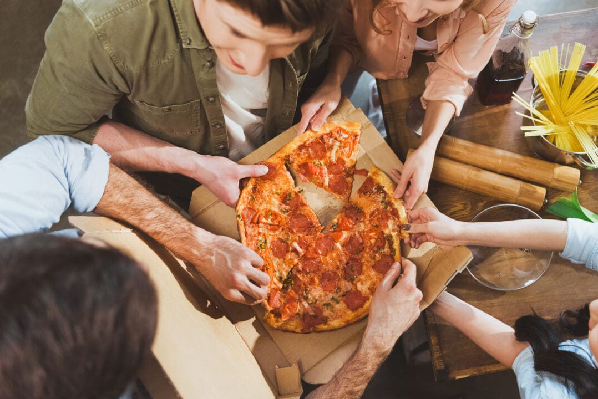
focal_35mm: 38
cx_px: 347
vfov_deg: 35.0
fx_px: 632
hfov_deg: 50.5
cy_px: 170
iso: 250
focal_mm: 32
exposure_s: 1/160
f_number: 3.2
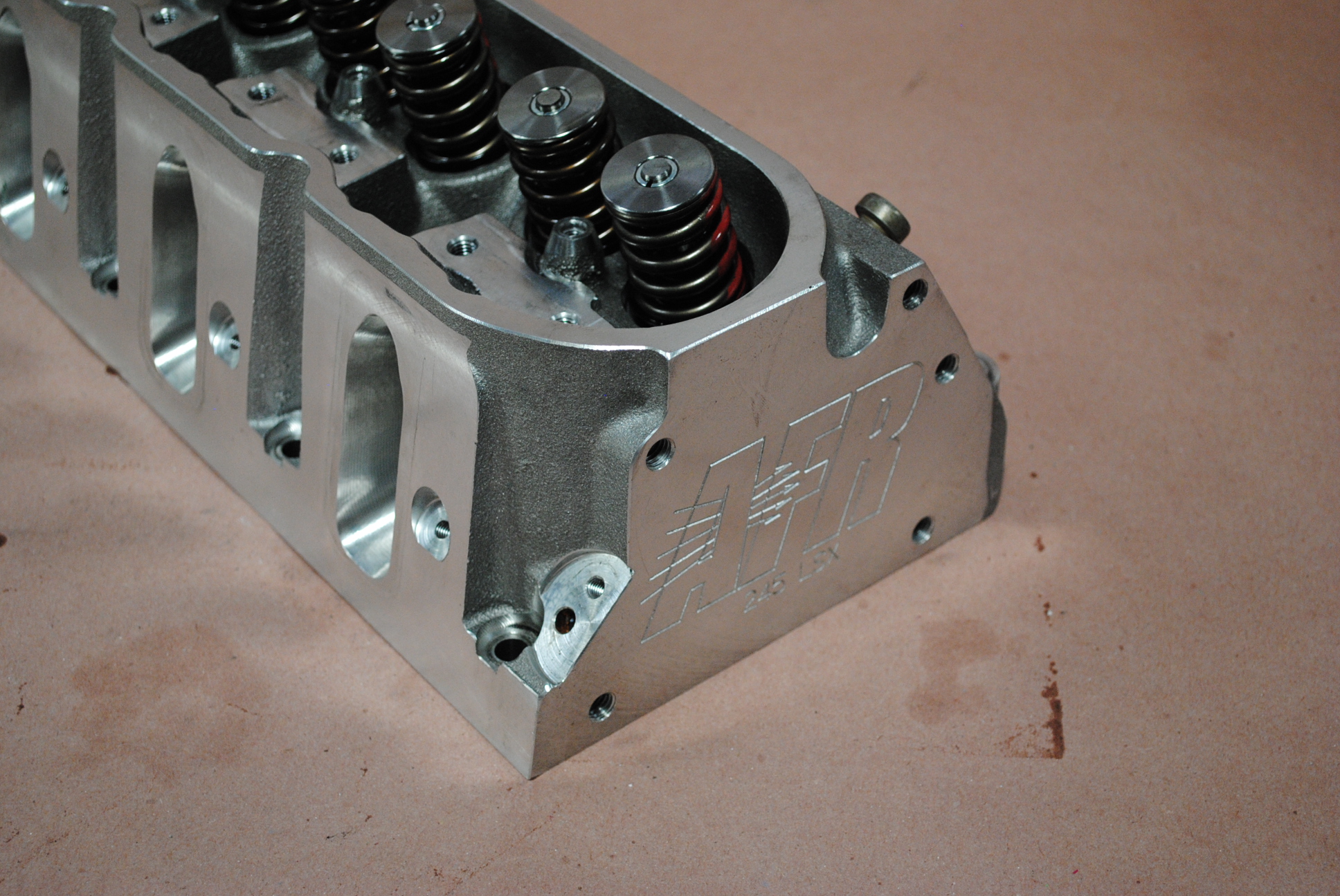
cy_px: 448
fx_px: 2236
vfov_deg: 22.7
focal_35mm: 60
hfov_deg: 33.4
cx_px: 670
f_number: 5.3
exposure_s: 1/30
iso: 800
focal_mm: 40
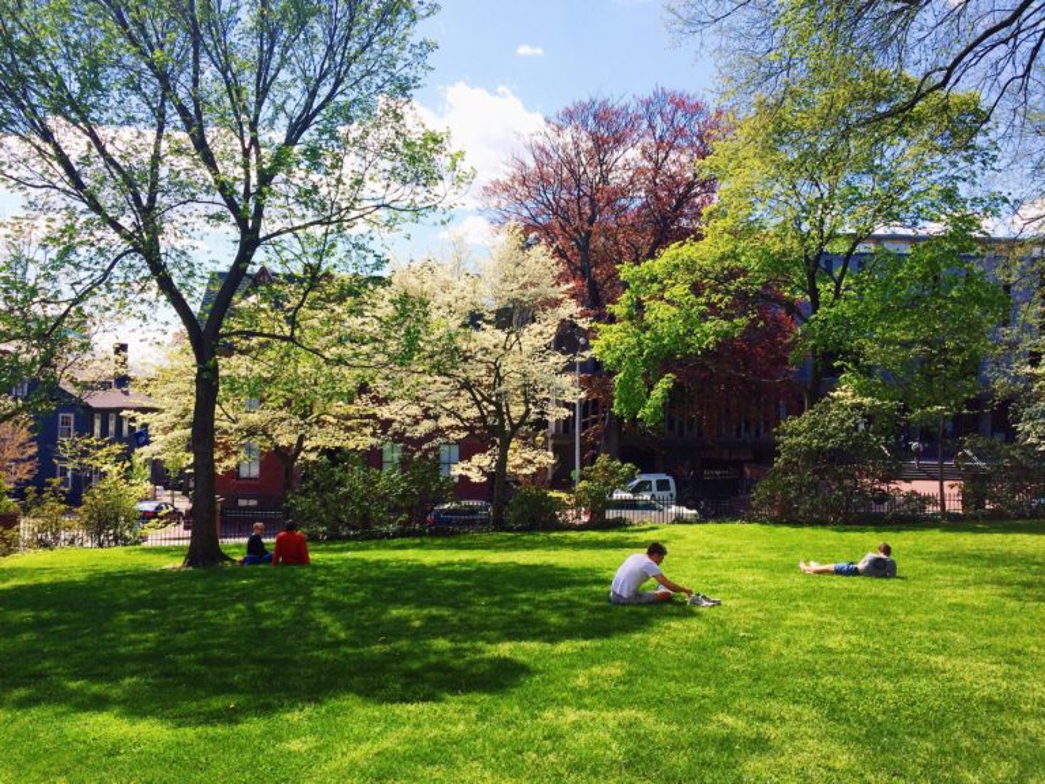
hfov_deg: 61.7
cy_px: 392
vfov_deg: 48.2
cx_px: 522
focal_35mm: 29
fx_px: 875
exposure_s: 1/1866
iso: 32
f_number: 2.2
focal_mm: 4.15
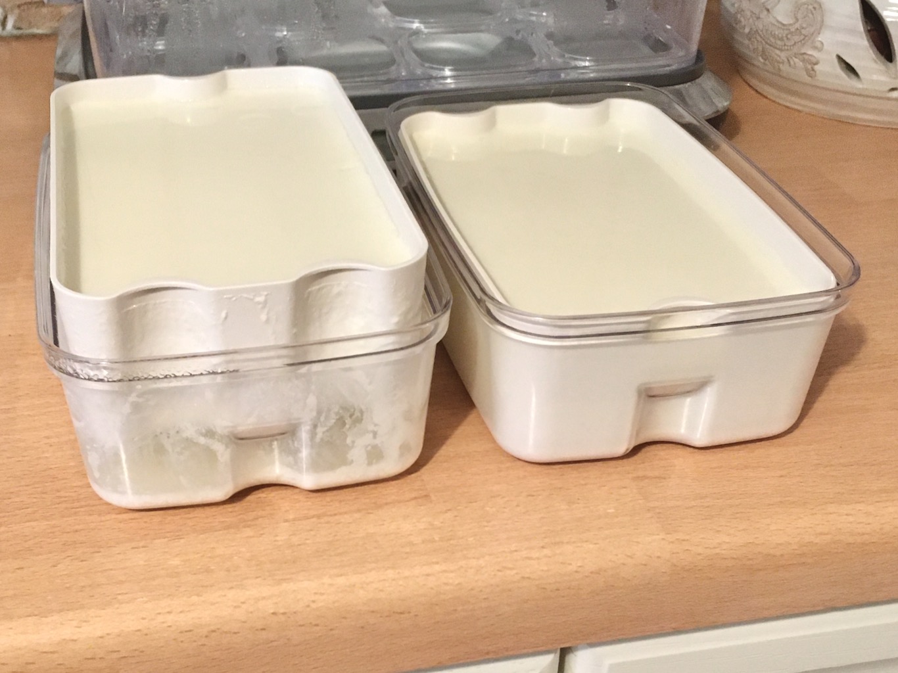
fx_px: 752
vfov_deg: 48.2
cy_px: 336
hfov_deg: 61.7
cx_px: 449
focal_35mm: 29
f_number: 2.2
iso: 200
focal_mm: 4.15
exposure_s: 1/25
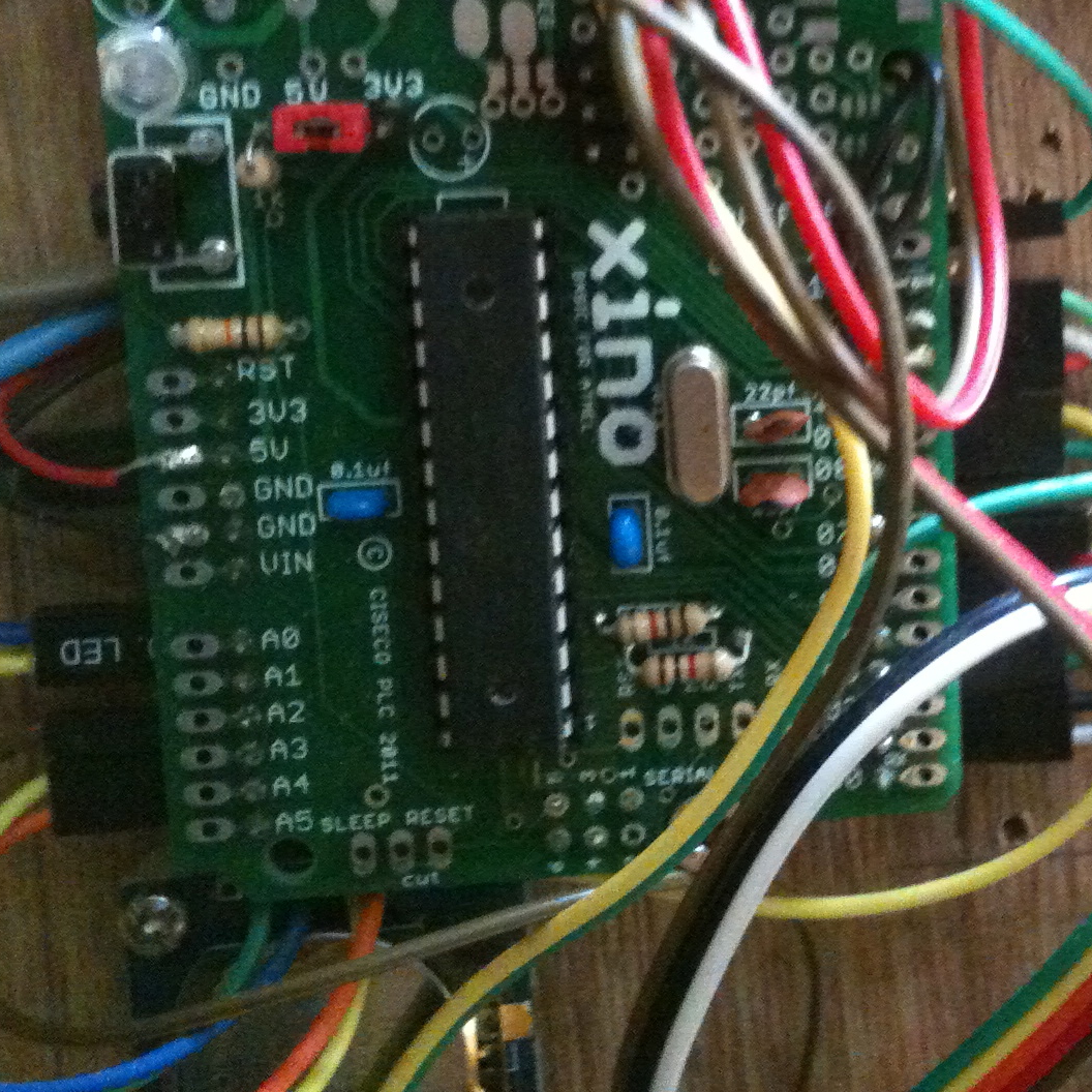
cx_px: 787
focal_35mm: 60
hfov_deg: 28.3
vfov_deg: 28.4
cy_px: 339
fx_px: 2141
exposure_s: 1/10
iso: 640
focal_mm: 3.85
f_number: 2.8
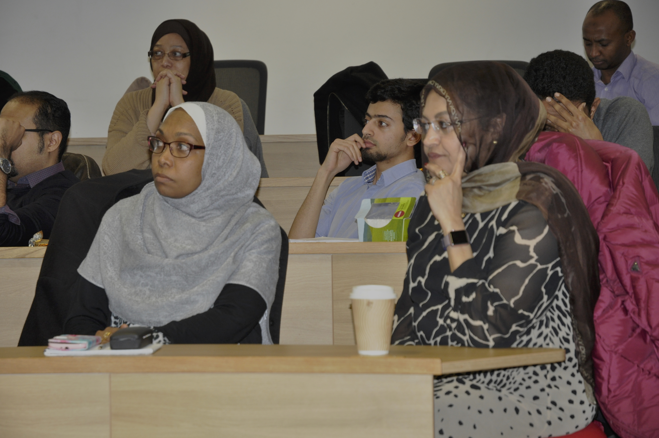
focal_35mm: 105
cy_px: 219
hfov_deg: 19.5
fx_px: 1920
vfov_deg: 13.0
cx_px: 330
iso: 800
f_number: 4.5
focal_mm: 70
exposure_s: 1/60
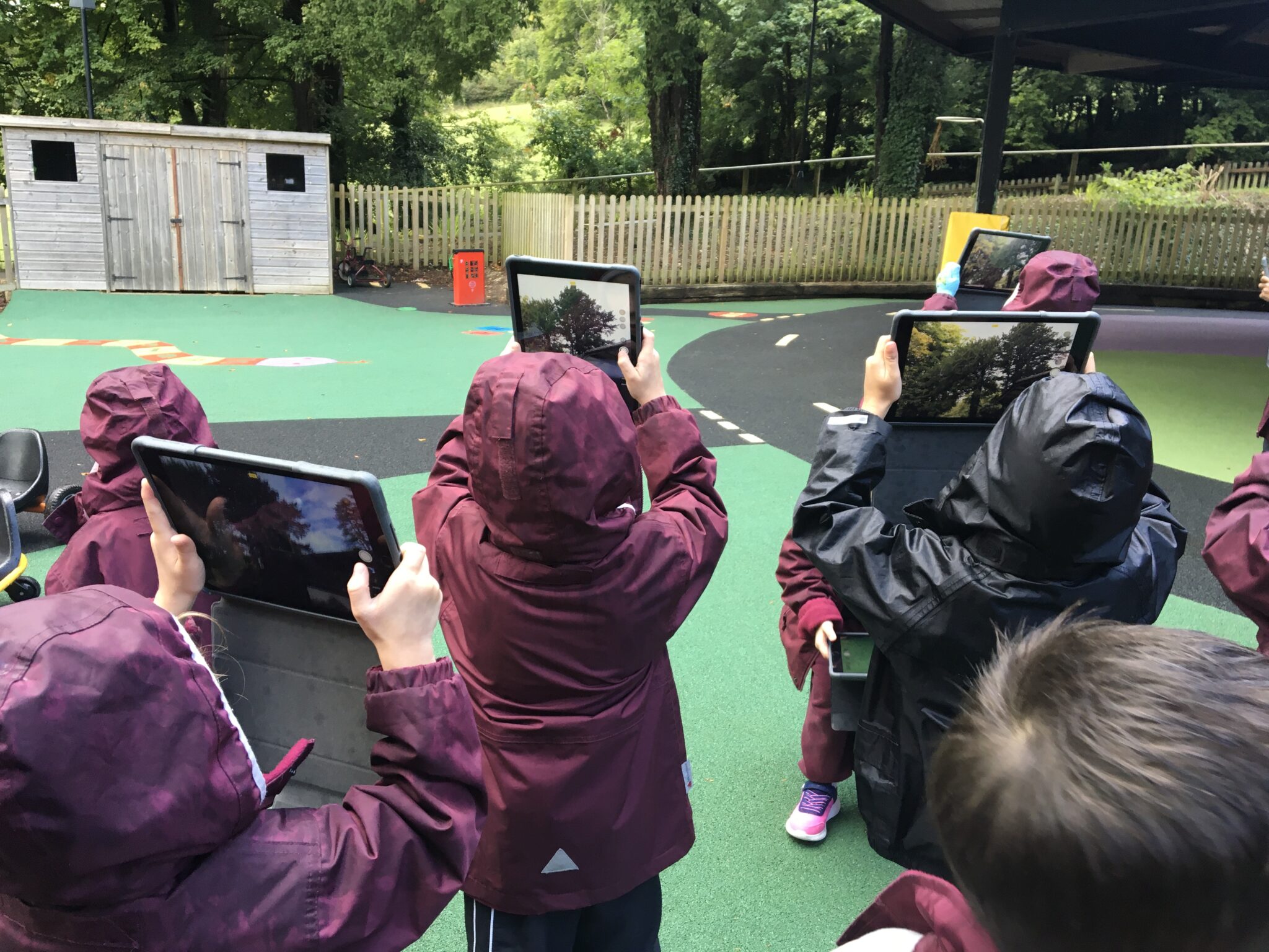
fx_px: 1063
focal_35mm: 29
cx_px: 634
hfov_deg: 61.7
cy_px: 476
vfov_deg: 48.2
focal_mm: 4.15
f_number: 2.2
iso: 25
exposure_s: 1/33
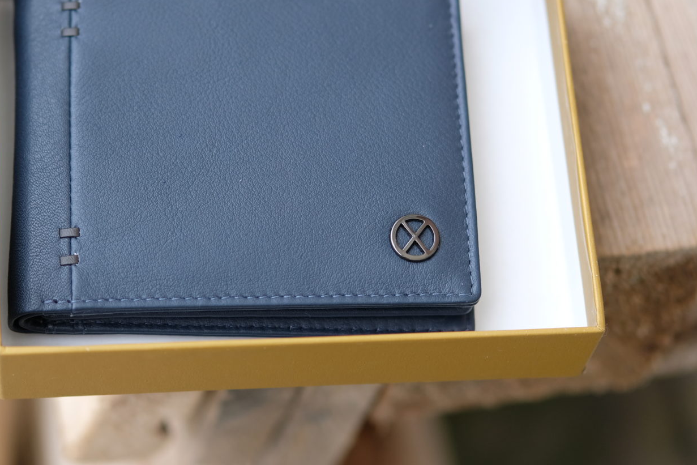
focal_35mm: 117
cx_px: 284
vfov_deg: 11.7
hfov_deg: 17.5
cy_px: 170
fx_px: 2265
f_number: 2
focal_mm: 50
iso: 250
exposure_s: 1/1000
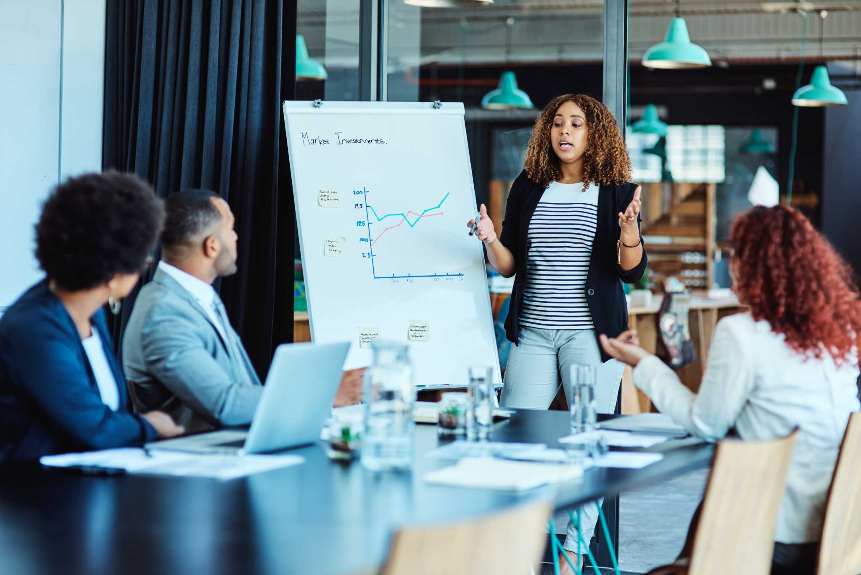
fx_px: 2033
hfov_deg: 23.9
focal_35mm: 85
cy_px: 288
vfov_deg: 16.1
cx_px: 430
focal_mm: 85
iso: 125
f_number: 2.2
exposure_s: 1/400
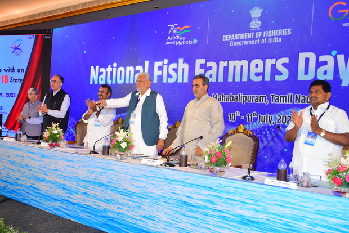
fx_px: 364
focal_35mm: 38
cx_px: 168
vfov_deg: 35.5
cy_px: 120
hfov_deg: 51.2
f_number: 5.6
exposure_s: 1/160
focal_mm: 23
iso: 800
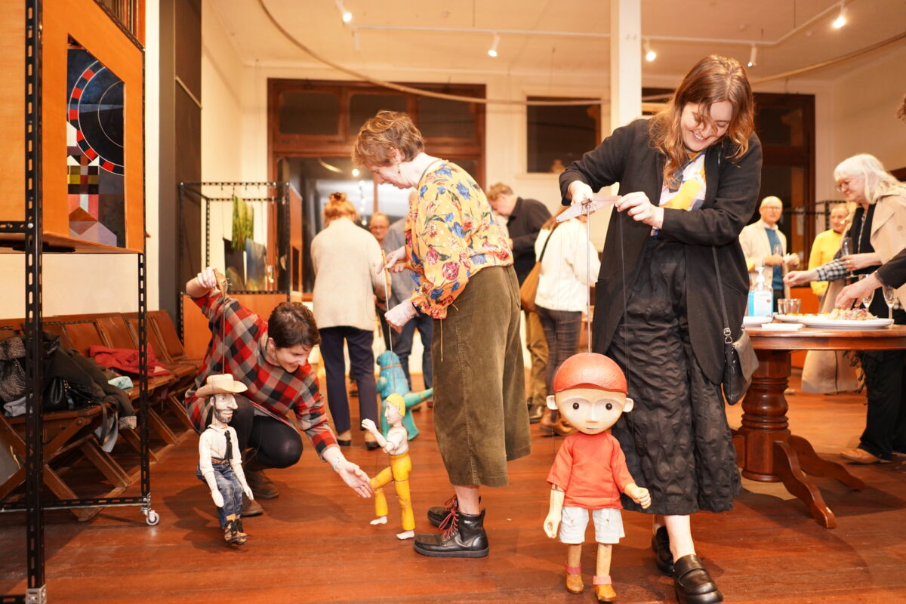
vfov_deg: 46.4
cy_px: 302
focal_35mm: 28
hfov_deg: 65.5
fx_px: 705
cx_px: 453
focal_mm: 28
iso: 2000
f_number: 2
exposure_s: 1/200
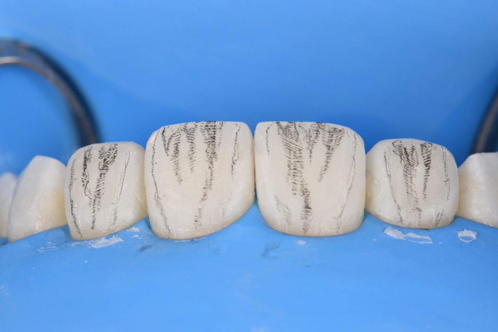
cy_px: 166
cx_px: 249
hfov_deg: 16.3
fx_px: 1742
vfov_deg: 10.9
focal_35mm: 126
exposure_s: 1/160
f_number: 32
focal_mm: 105
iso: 200
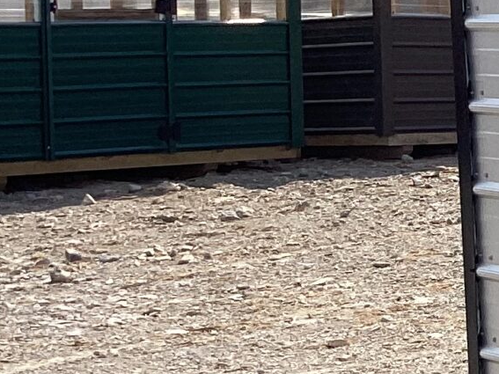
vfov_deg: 10.6
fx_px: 2018
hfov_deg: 11.9
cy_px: 80
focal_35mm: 140
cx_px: 1124
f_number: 2.4
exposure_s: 1/1698
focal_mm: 3.3
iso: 25
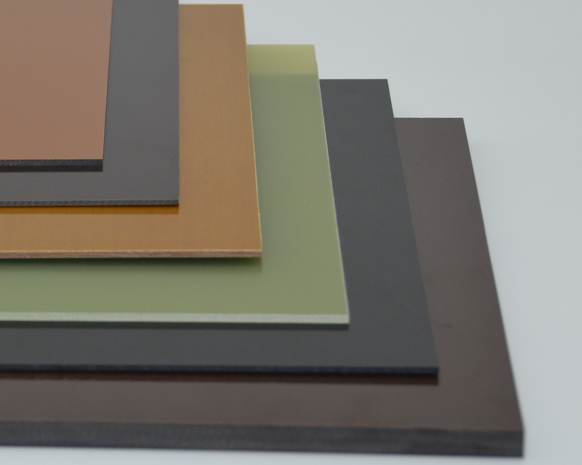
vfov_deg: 9.2
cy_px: 185
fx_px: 2894
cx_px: -4
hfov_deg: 11.4
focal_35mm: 168
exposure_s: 1/200
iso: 500
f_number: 5
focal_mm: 56
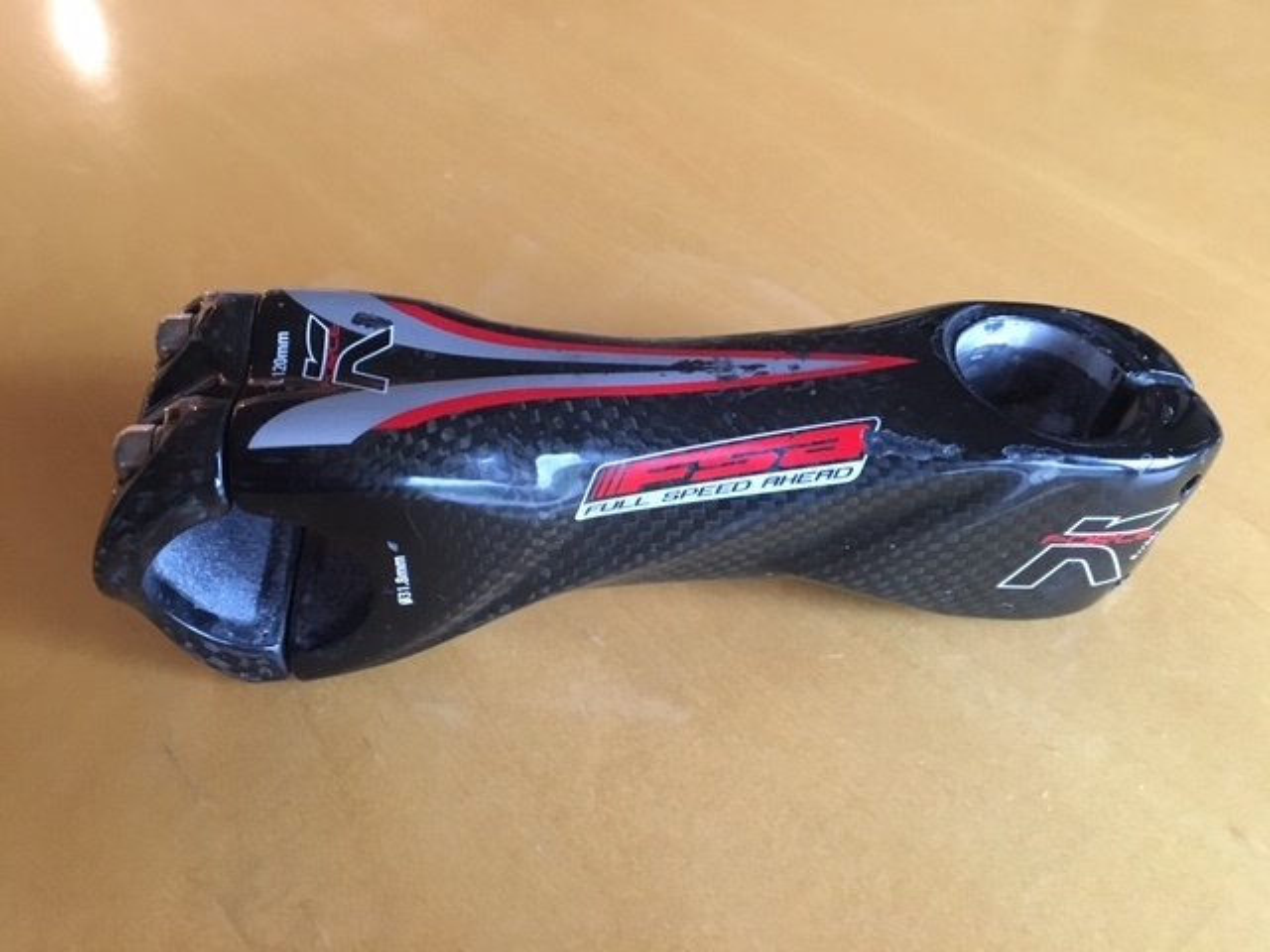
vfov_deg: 48.2
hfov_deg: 61.7
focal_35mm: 29
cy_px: 476
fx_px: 1064
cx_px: 635
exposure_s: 1/15
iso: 250
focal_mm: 4.15
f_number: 2.2
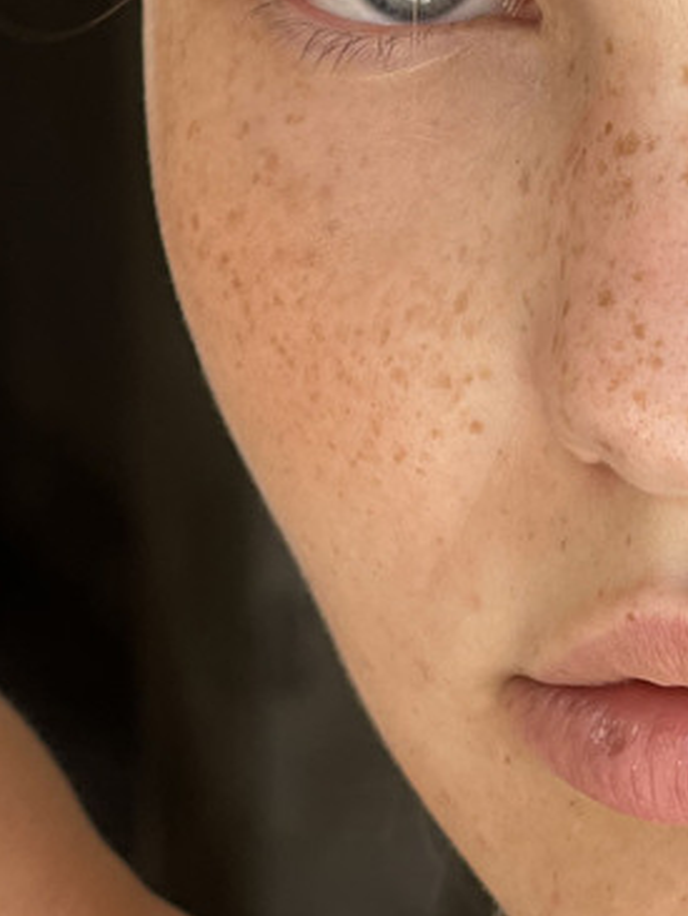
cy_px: 160
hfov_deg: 8.2
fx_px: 4738
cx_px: 771
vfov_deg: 11.0
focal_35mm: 179
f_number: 2.2
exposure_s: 1/126
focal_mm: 7.5
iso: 20
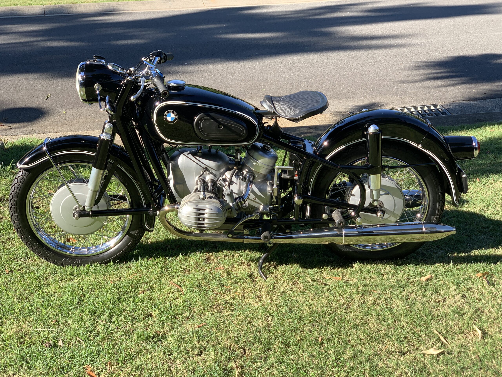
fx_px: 754
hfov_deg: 36.8
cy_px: 188
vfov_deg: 28.0
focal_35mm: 52
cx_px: 251
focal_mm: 6
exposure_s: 1/218
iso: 16
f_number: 2.4
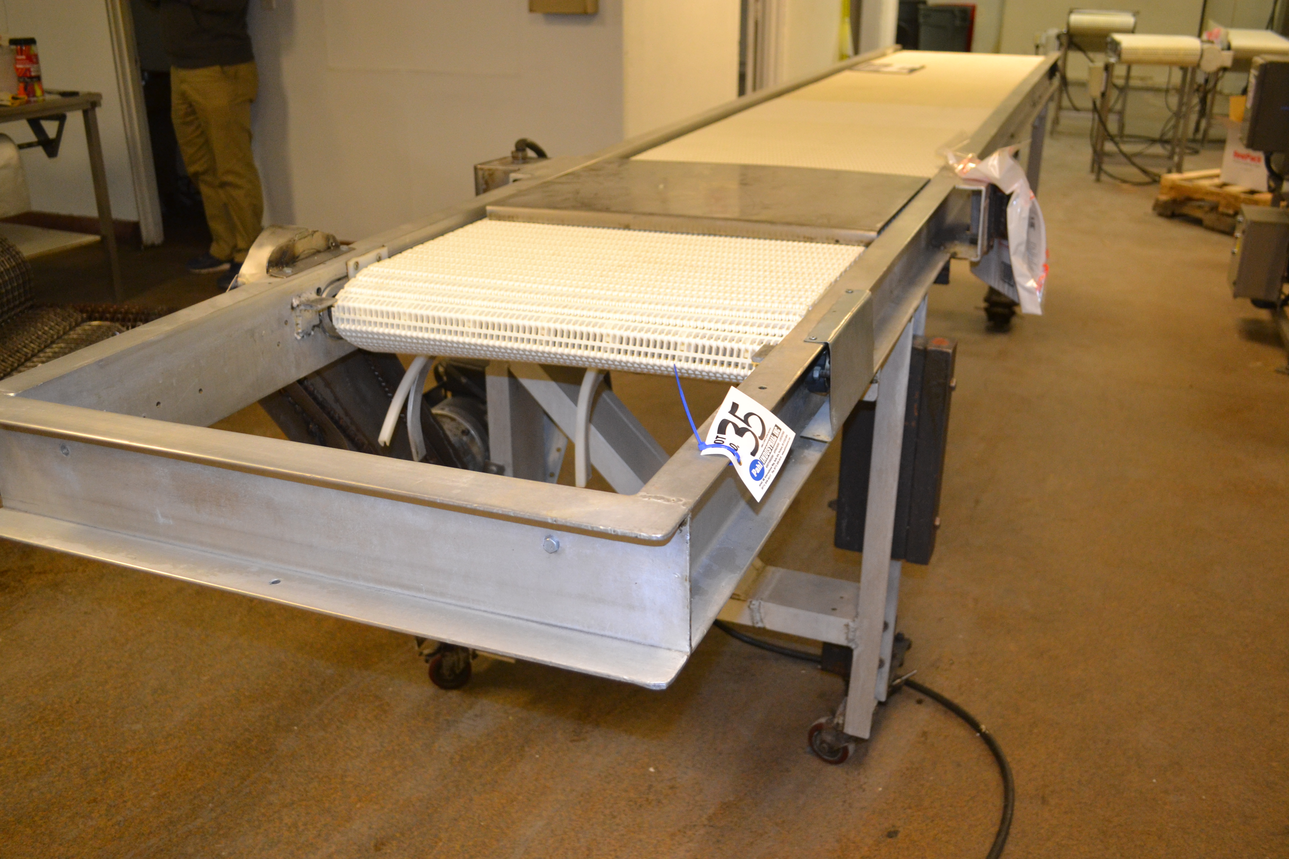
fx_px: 1181
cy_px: 430
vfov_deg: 40.0
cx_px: 644
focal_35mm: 33
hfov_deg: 57.2
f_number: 3.8
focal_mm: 22
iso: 1100
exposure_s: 1/60
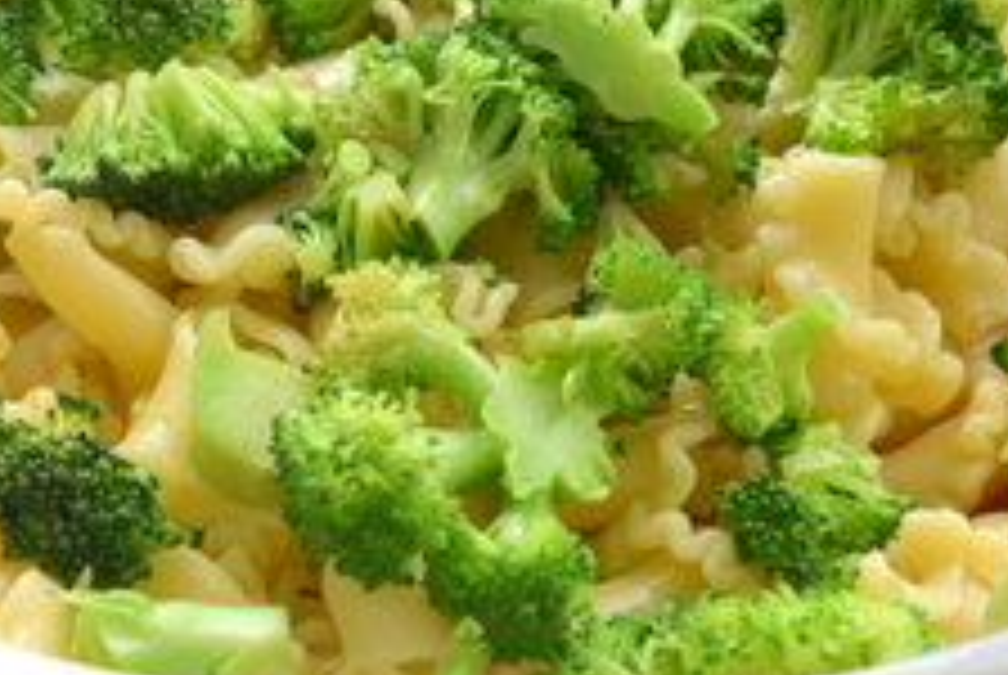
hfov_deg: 13.3
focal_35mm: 154
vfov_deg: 8.9
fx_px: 4318
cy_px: 216
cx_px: 608
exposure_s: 1/250
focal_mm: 46
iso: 320
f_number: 8
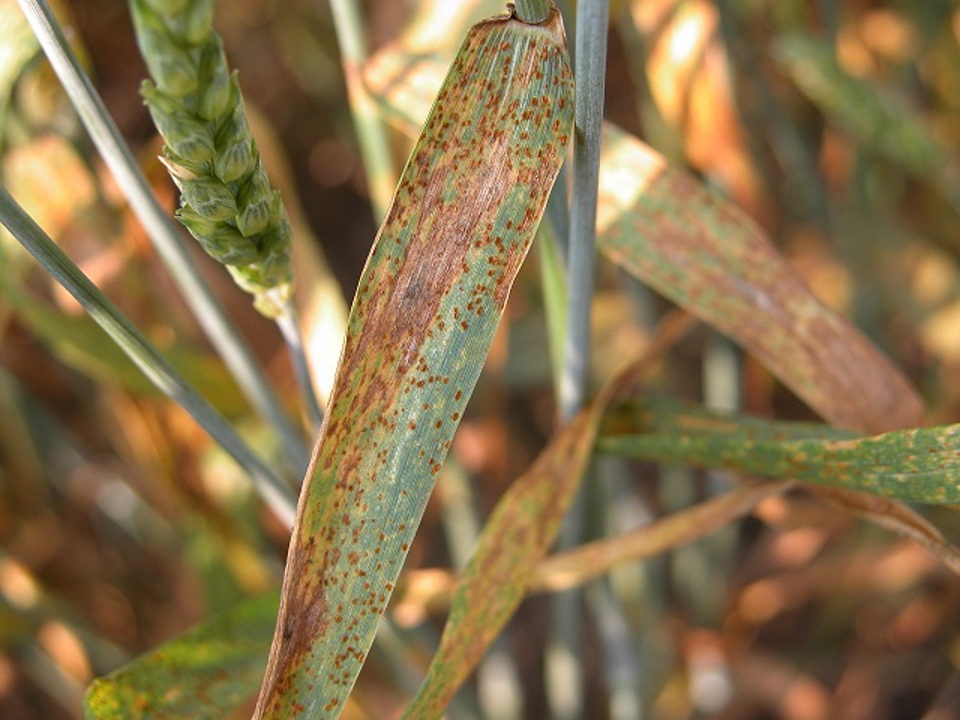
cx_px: 480
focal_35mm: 83
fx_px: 2302
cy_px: 360
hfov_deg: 23.6
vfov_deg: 17.8
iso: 100
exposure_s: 1/168
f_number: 3.9
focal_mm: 21
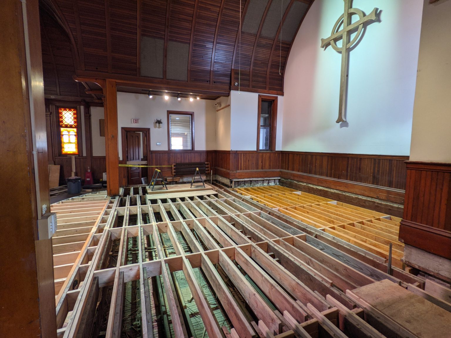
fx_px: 208
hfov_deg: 94.5
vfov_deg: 78.1
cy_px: 169
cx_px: 226
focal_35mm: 16
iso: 62
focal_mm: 2.22
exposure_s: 1/24
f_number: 2.2
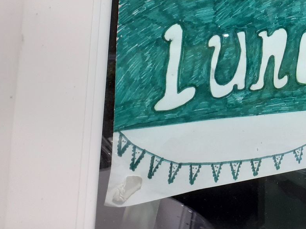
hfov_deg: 25.3
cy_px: -18
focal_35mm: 69
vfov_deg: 20.4
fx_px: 610
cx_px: 369
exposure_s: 1/4587
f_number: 1.9
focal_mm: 3.6
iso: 40
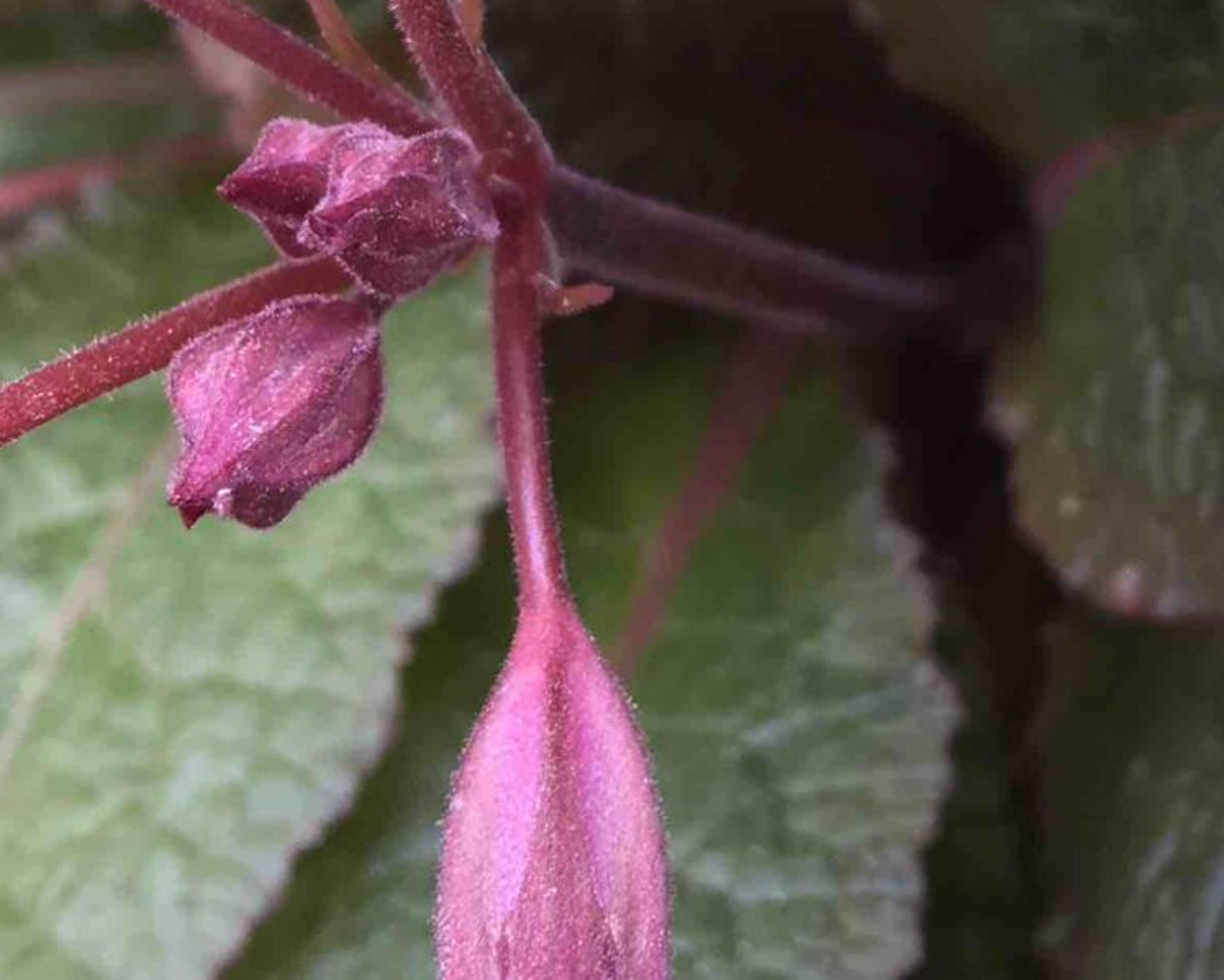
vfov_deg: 14.7
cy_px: -495
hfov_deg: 18.9
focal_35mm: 97
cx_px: 1355
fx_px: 3515
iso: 25
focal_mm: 4.15
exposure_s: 1/50
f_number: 2.2
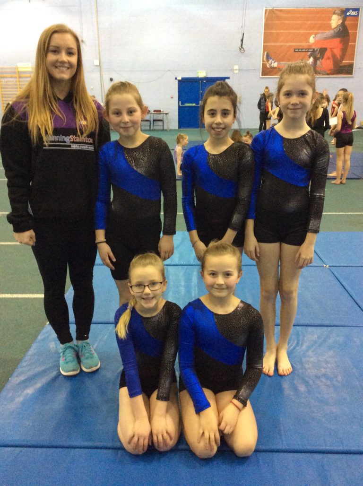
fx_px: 449
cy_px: 243
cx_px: 182
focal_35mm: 32
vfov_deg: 56.9
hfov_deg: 44.1
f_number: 2.4
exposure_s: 1/20
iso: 320
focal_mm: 3.3
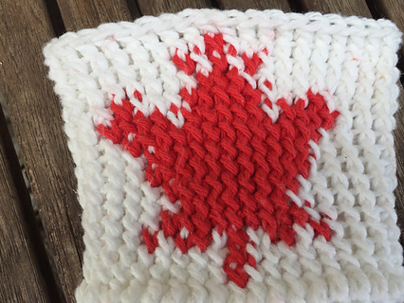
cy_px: 175
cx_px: 207
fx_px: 397
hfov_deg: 53.9
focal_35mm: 34
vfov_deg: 41.7
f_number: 2.2
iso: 32
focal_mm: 4.15
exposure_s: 1/391
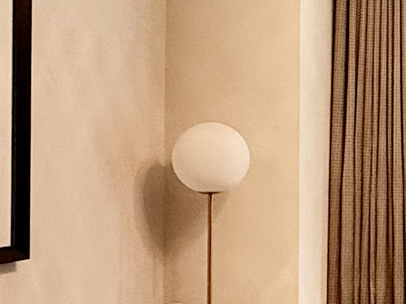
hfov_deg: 20.2
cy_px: 164
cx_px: 646
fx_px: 938
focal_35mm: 80
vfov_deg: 18.4
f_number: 2.2
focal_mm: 2.22
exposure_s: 1/100
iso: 125
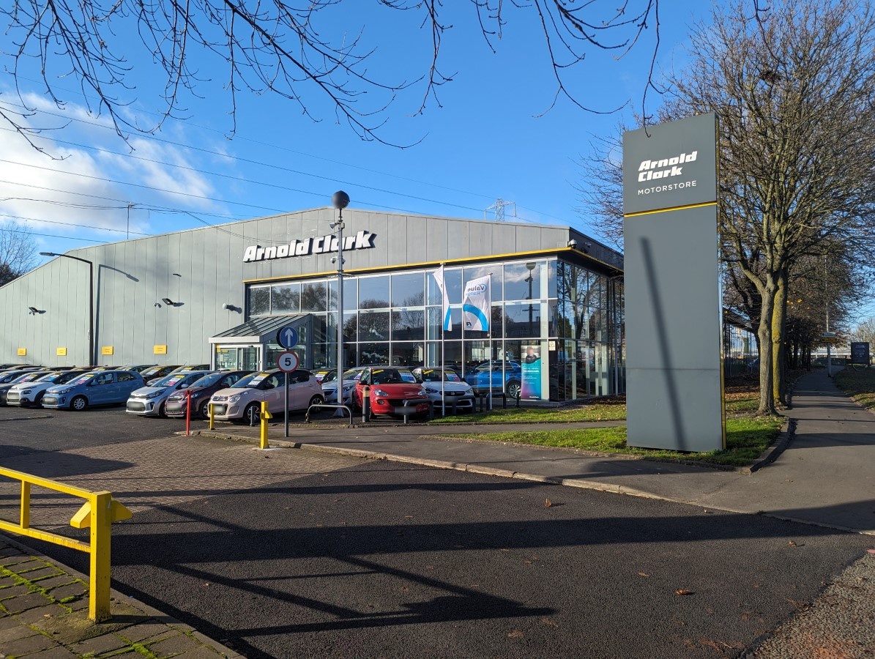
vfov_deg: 56.9
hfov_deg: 71.5
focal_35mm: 24
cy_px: 330
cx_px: 438
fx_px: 608
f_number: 1.85
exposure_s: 1/1048
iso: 43
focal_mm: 6.81
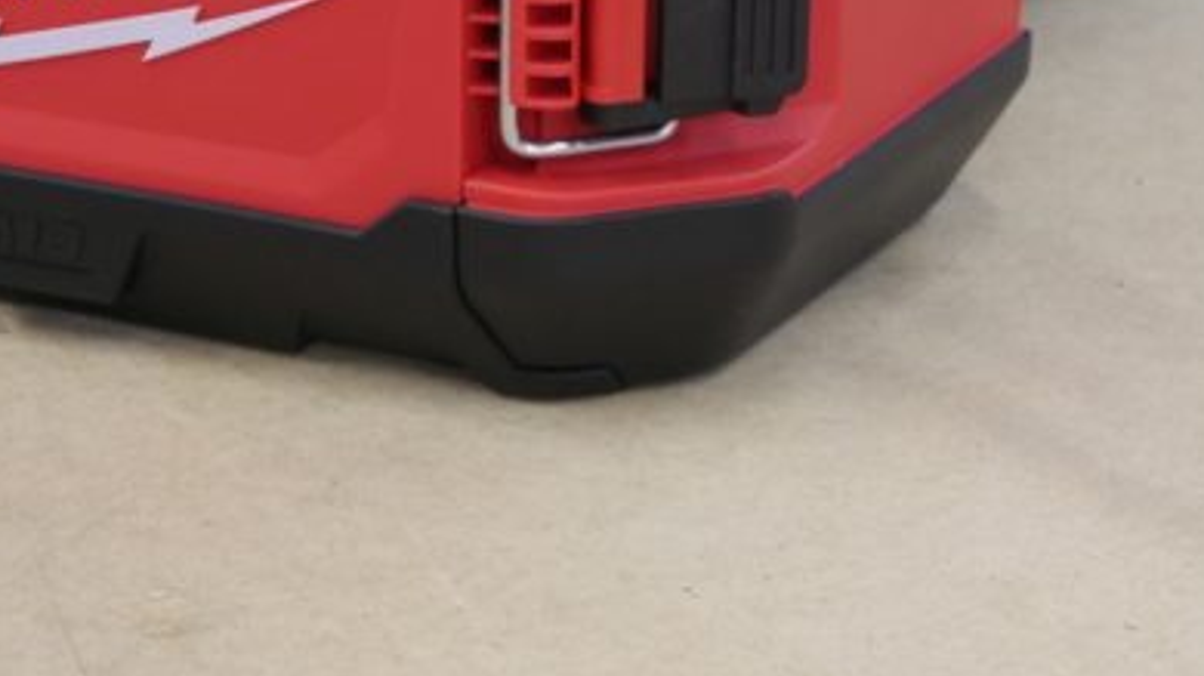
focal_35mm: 179
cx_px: 494
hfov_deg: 12.0
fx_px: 5712
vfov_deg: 6.7
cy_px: -71
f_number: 4.9
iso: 1600
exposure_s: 1/100
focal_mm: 46
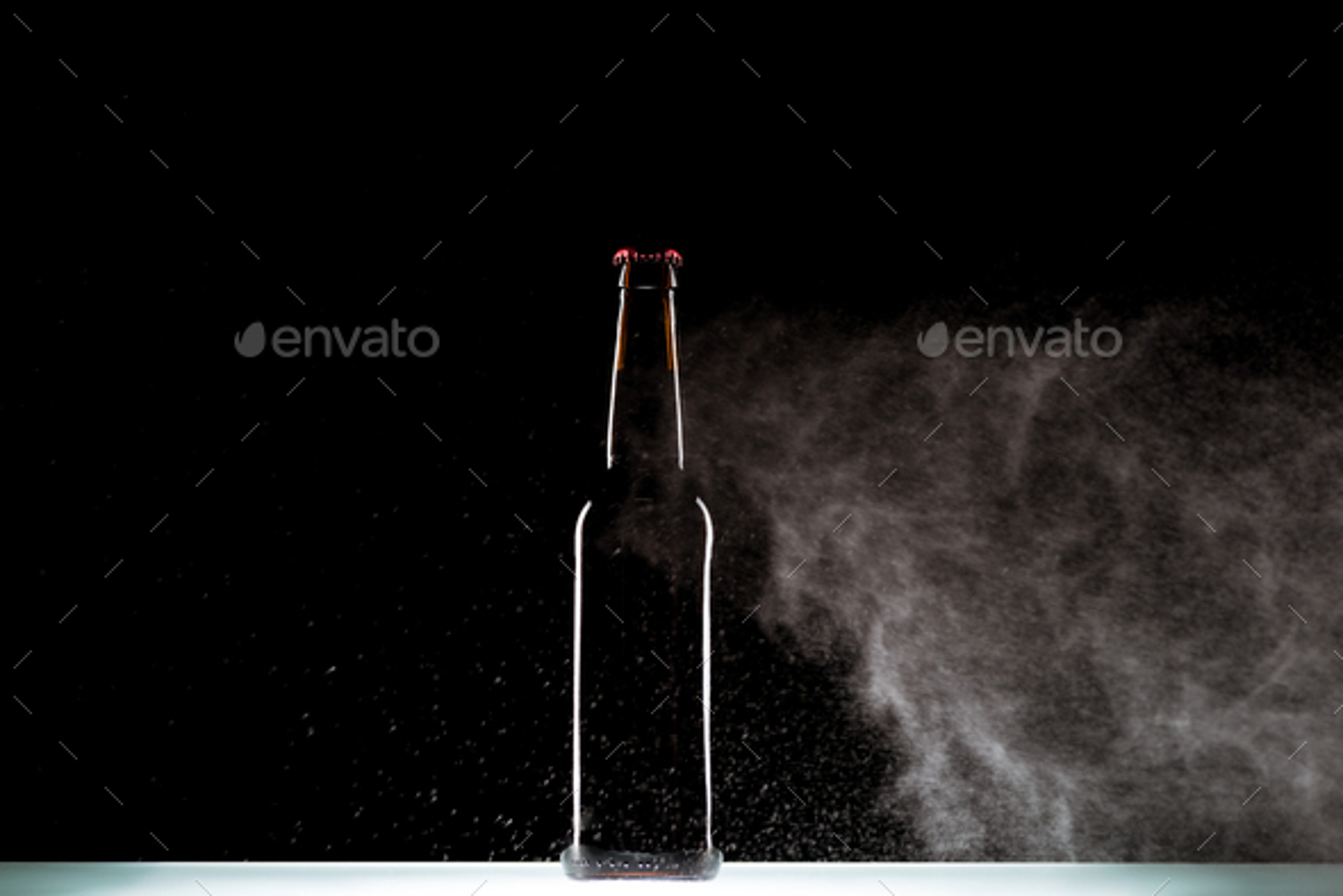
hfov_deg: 19.4
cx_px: 672
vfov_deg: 13.1
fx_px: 3919
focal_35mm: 105
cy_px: 448
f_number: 10
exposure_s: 1/160
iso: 100
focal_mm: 105
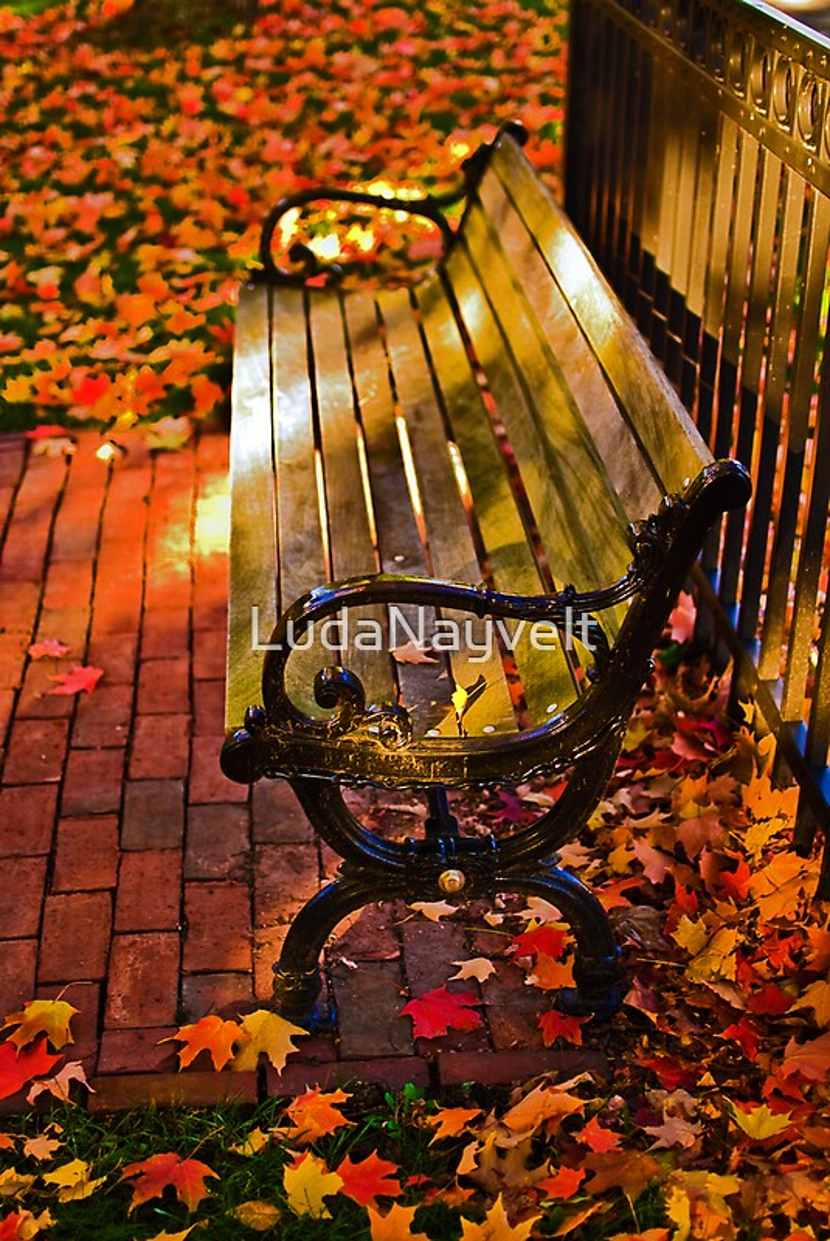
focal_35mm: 52
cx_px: 415
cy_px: 620
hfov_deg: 25.8
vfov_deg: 37.8
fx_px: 1812
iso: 200
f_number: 1.8
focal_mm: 35
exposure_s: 1/80
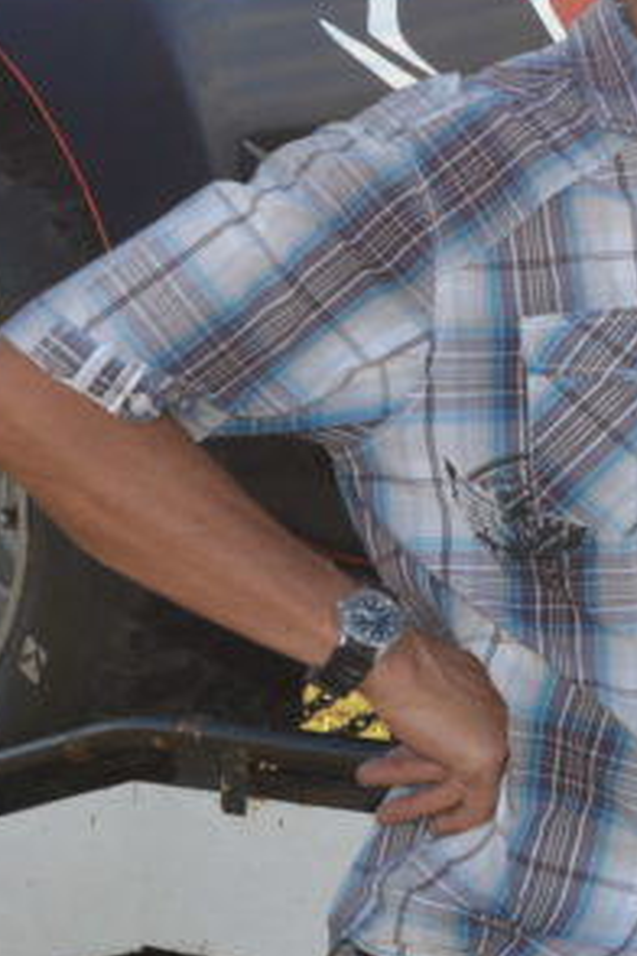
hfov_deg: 9.8
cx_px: 1248
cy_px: 179
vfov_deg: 15.6
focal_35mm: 131
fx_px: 3470
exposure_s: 1/200
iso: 100
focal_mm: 25
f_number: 9
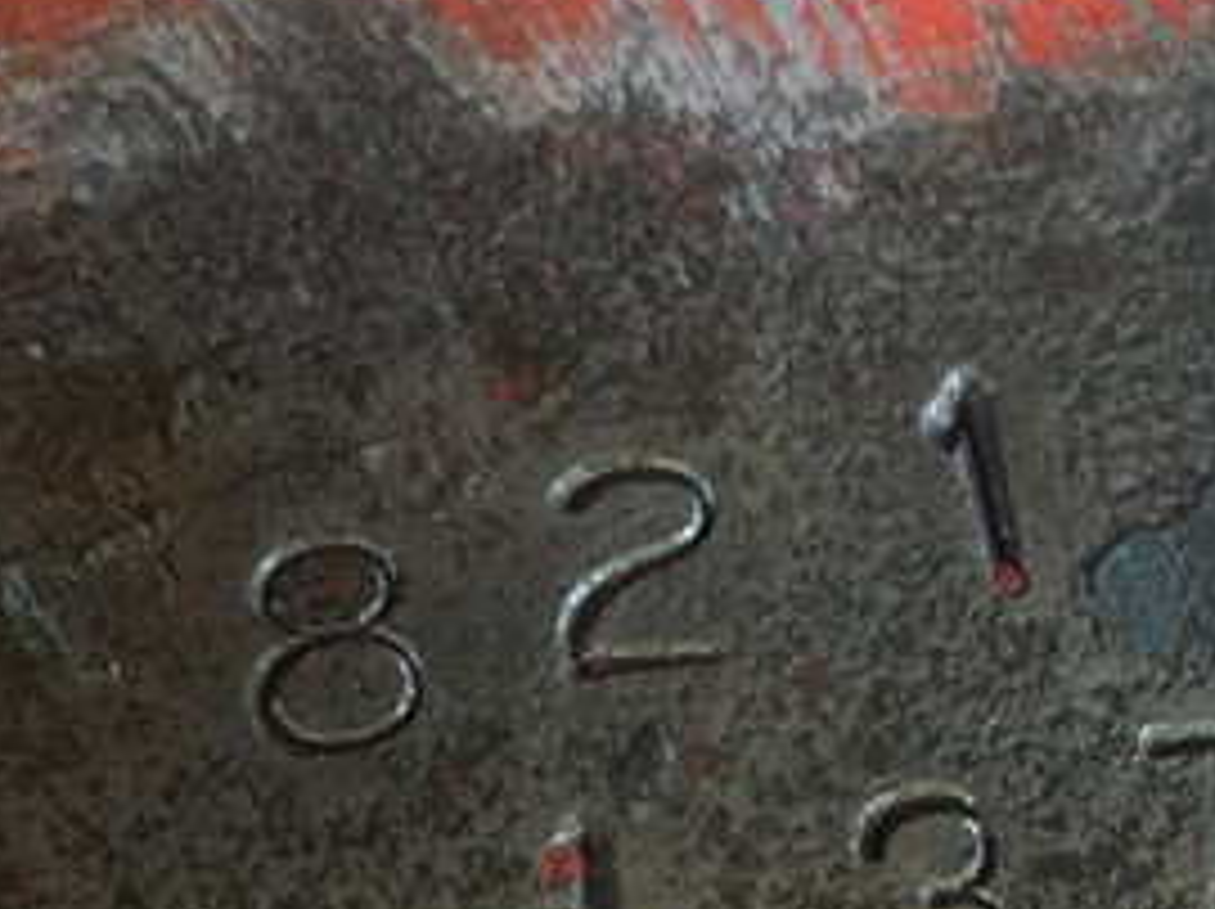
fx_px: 2595
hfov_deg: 26.2
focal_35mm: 74
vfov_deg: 19.9
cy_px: 400
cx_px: 837
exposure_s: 1/15
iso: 500
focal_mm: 4.15
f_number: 2.2
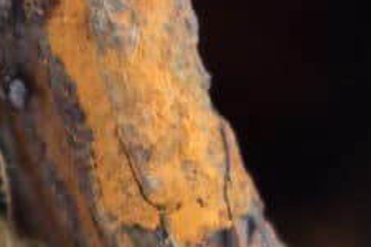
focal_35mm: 564
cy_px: -69
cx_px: 275
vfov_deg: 2.4
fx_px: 5816
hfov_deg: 3.7
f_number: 6.7
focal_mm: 55
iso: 800
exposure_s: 1/20
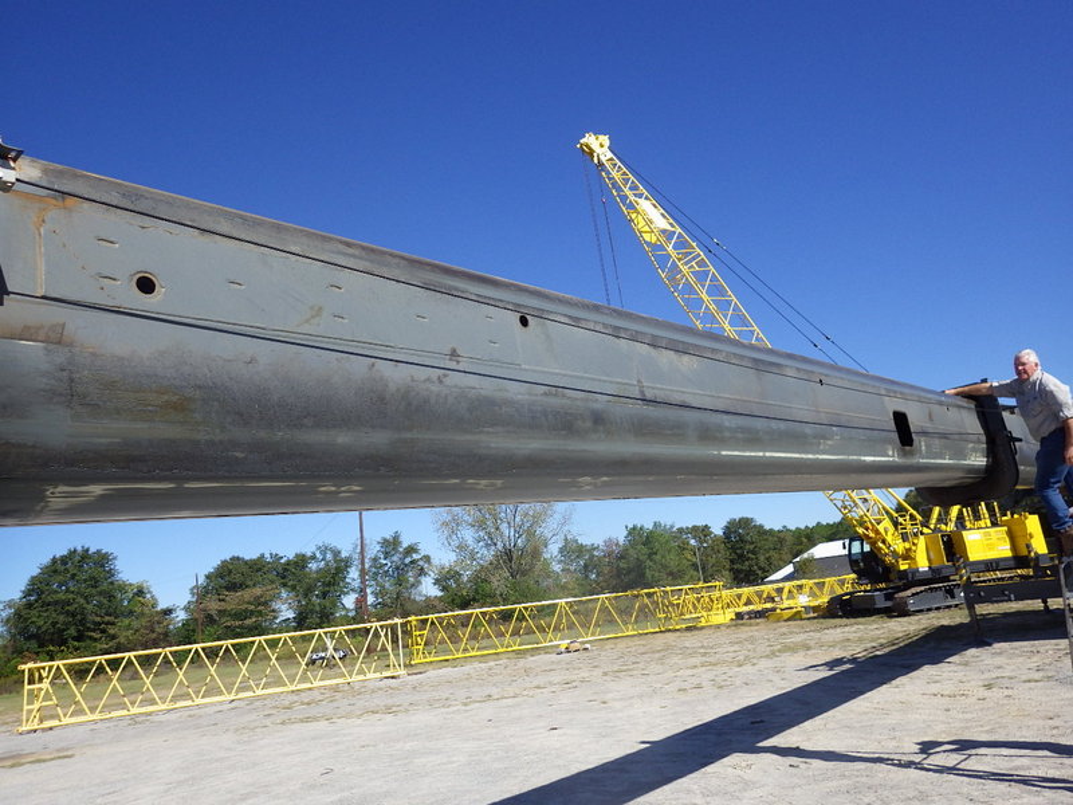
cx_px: 536
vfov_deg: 54.9
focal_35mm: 25
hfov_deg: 69.4
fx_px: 775
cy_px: 402
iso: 125
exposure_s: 1/250
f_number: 7.9
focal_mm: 4.5
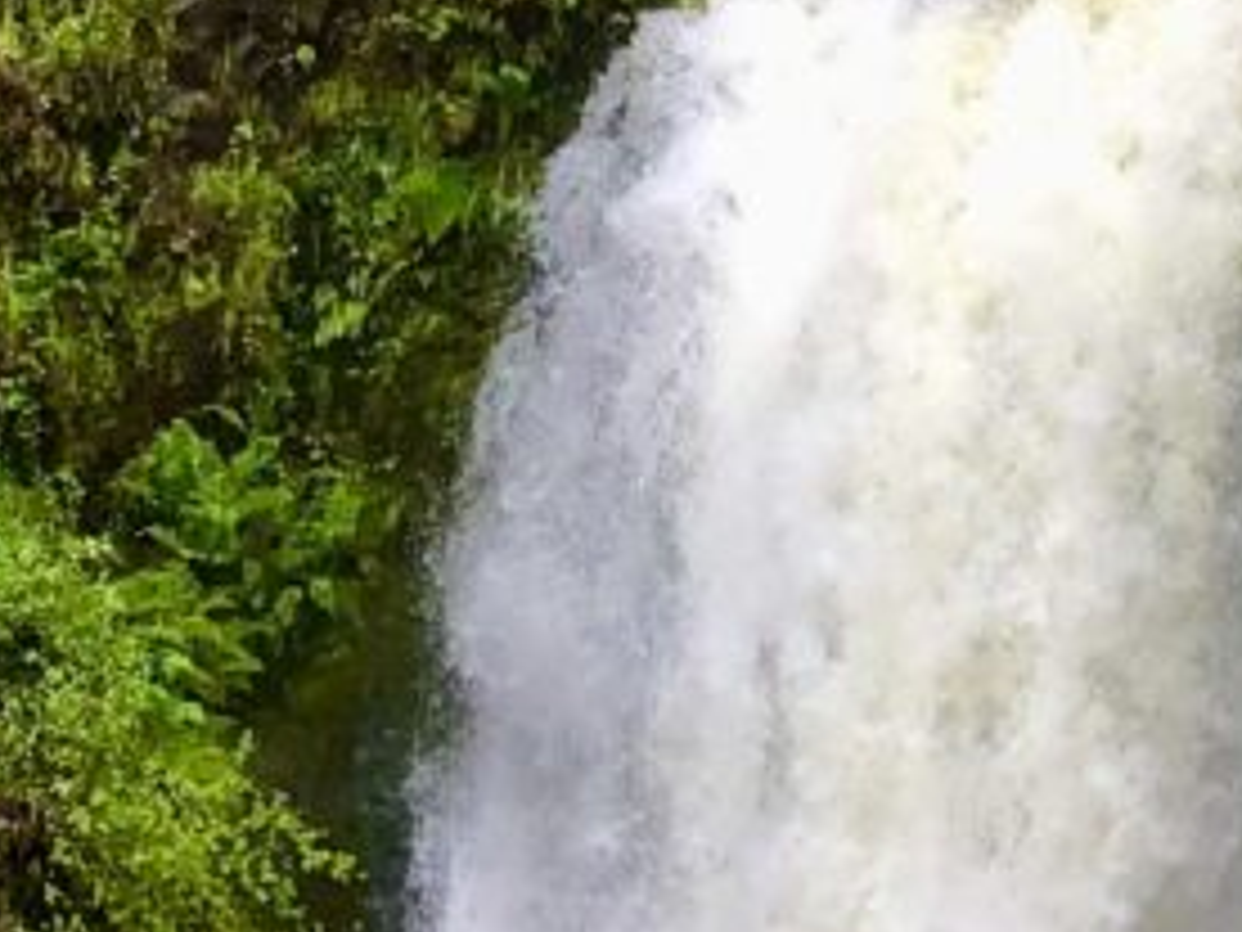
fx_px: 5597
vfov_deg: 8.5
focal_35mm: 156
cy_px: -1468
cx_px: 1233
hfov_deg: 12.5
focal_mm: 3.99
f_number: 1.8
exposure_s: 1/309
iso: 20
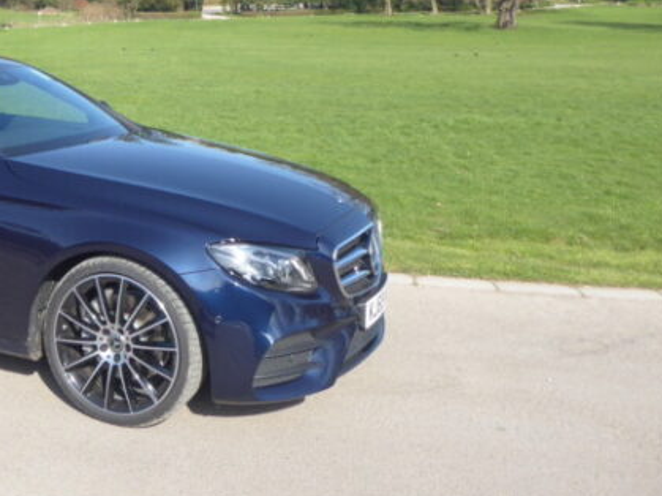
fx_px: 841
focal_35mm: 44
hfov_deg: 40.3
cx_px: 88
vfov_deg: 31.3
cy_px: 47
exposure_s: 1/500
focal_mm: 4.3
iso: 80
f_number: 3.3
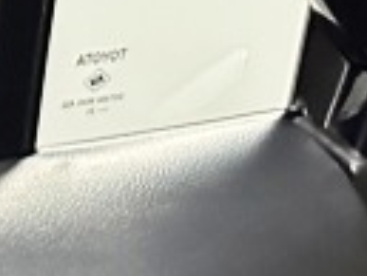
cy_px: 1007
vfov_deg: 6.6
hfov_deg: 7.9
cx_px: -942
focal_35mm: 191
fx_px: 2027
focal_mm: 6.86
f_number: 1.78
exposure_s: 1/60
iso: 800
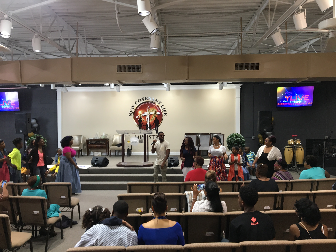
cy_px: 126
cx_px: 168
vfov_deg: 48.2
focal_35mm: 29
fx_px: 281
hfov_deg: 61.7
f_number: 2.2
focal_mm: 4.15
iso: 50
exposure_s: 1/30
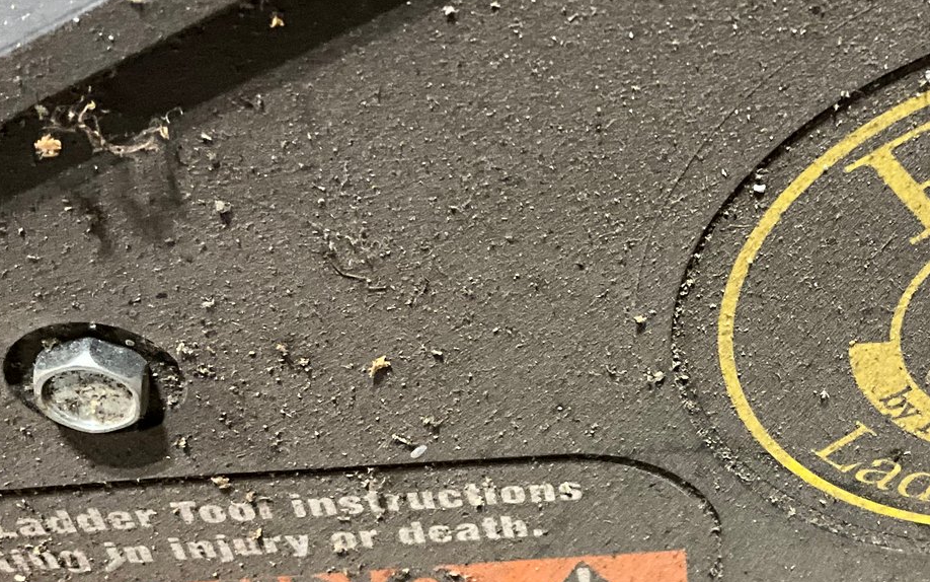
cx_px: 792
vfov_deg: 19.3
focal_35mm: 67
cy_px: 414
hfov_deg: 29.6
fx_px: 1698
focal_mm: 3
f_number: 1.8
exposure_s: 1/48
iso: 320
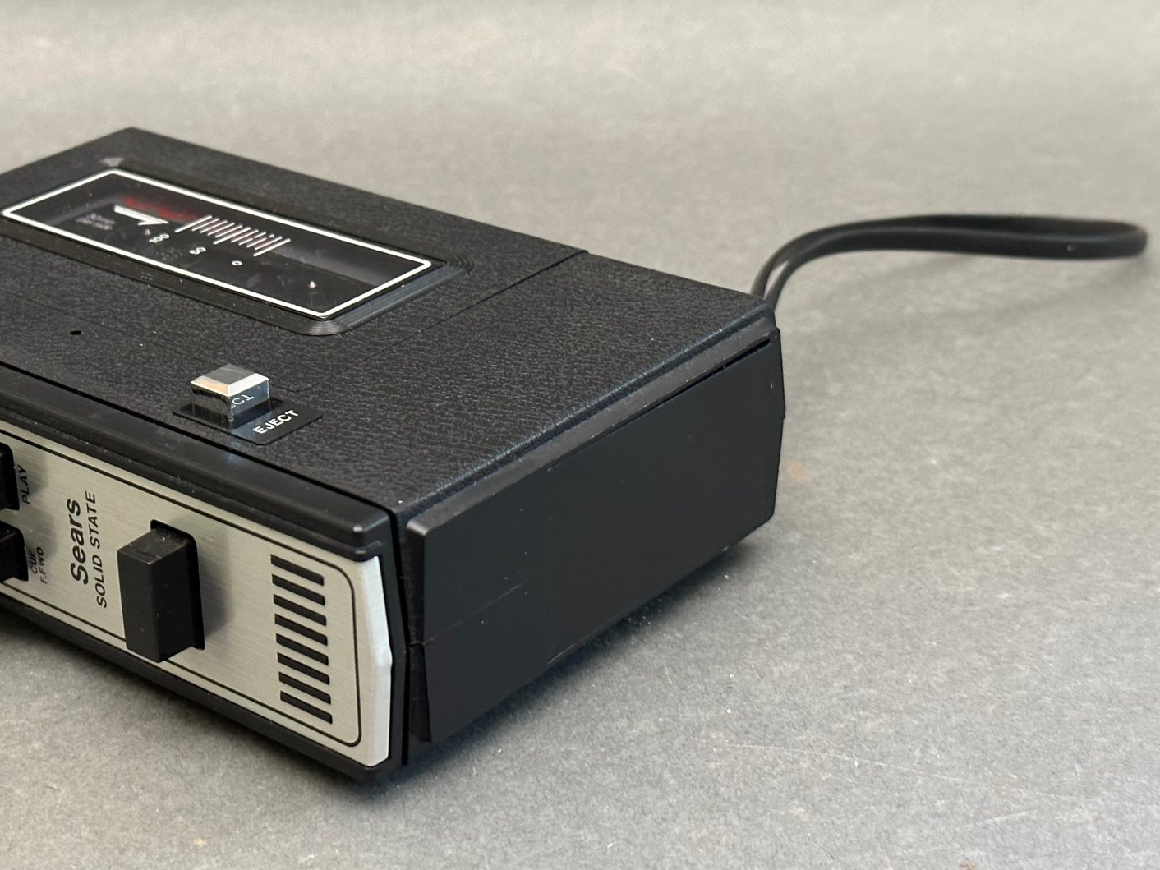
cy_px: 439
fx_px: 2279
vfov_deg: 21.6
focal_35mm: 68
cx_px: 352
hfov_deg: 28.3
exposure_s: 1/40
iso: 320
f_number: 1.78
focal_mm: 6.86
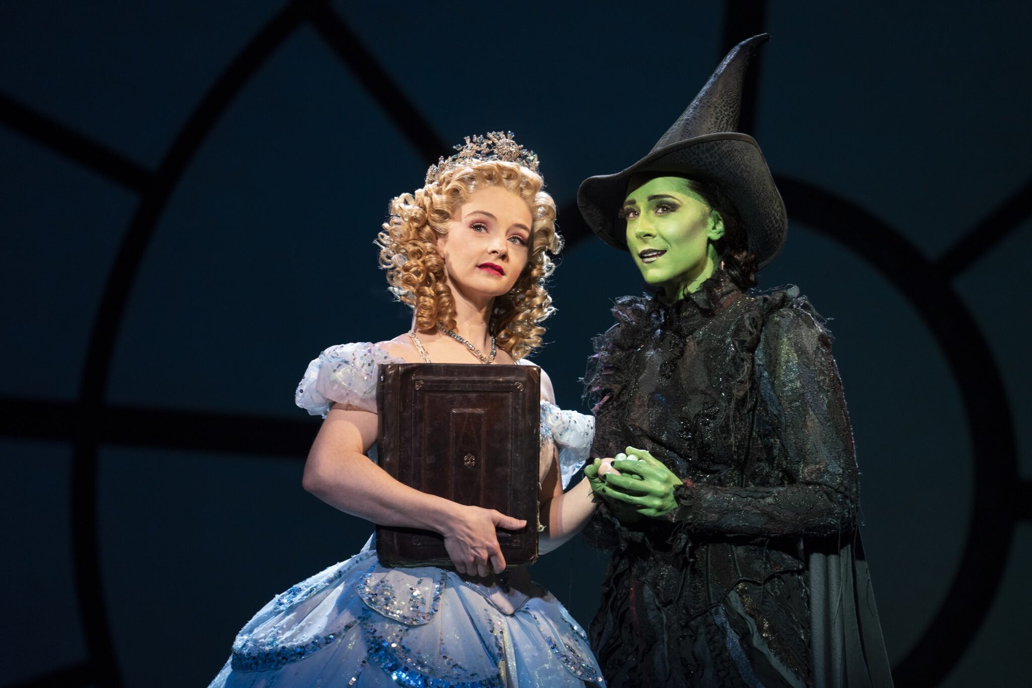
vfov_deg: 8.1
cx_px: 516
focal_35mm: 169
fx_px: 4844
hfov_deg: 12.2
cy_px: 344
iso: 1250
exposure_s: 1/250
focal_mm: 169
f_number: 4
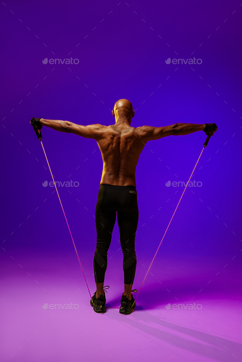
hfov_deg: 37.9
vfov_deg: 54.4
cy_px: 181
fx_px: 353
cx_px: 121
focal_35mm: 35
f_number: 5.6
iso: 200
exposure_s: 1/160
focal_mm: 35
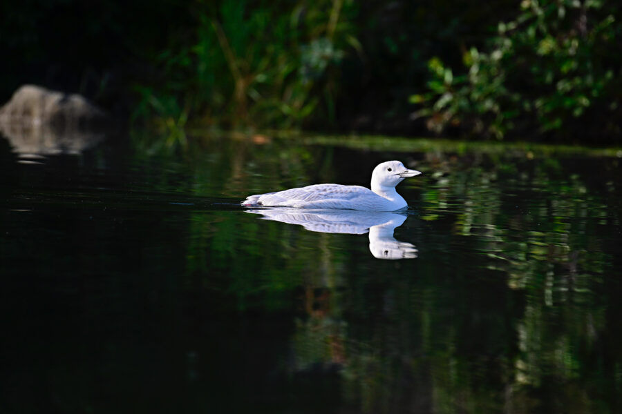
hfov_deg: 2.6
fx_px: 13821
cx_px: 311
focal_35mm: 800
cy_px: 207
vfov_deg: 1.7
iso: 1000
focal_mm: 800
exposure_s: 1/1000
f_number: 8
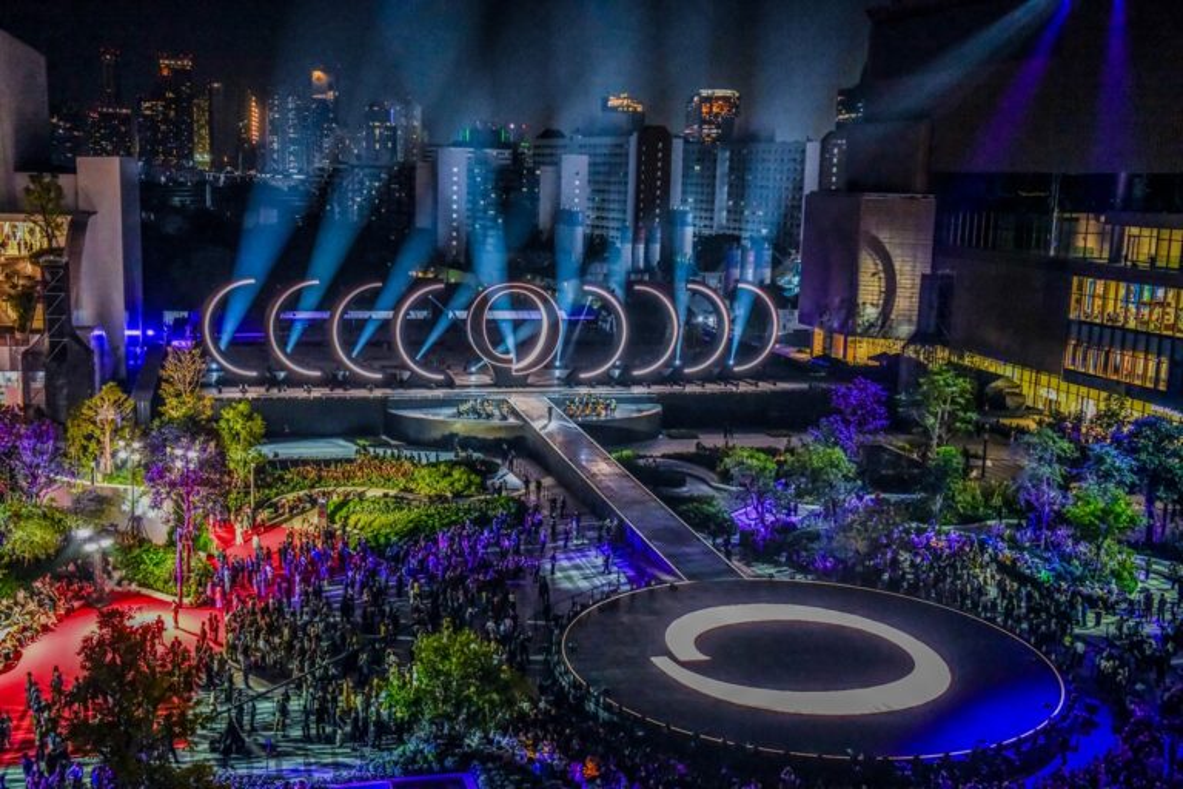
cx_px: 592
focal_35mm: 40
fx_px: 1314
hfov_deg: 48.5
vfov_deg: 33.4
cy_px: 394
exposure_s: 1/320
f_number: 2.8
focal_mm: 40
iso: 9000
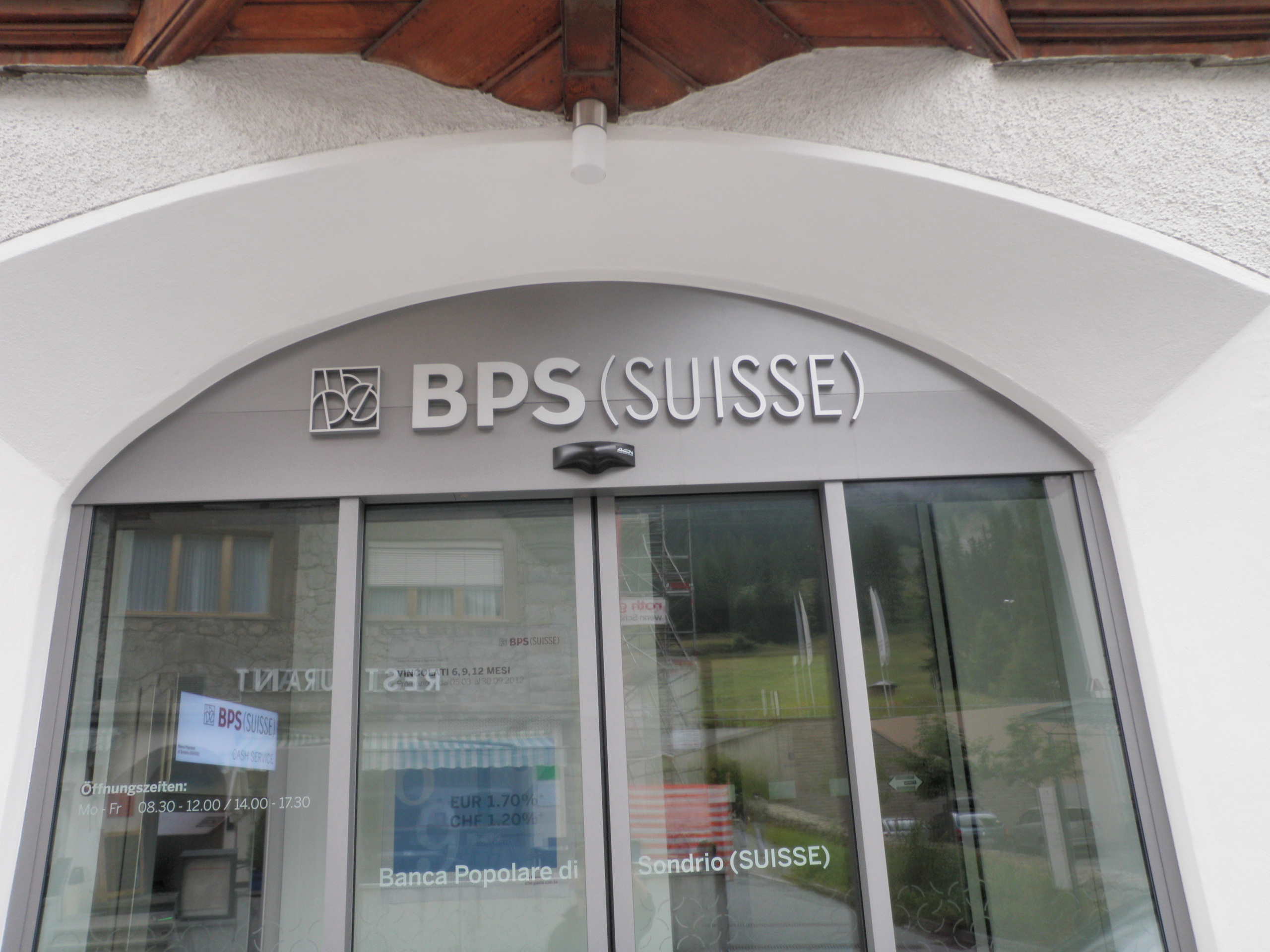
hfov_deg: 63.4
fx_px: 1027
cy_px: 476
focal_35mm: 28
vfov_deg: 49.7
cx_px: 635
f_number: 3.5
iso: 50
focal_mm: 5
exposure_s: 1/80
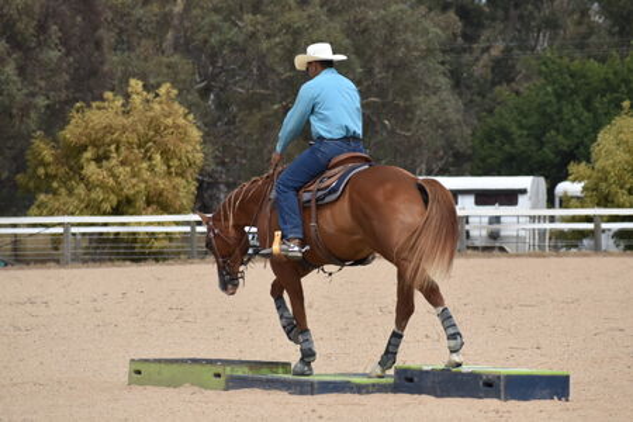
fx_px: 4483
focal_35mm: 255
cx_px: 316
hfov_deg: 8.1
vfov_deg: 5.4
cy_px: 211
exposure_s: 1/4000
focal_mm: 170
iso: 560
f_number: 5
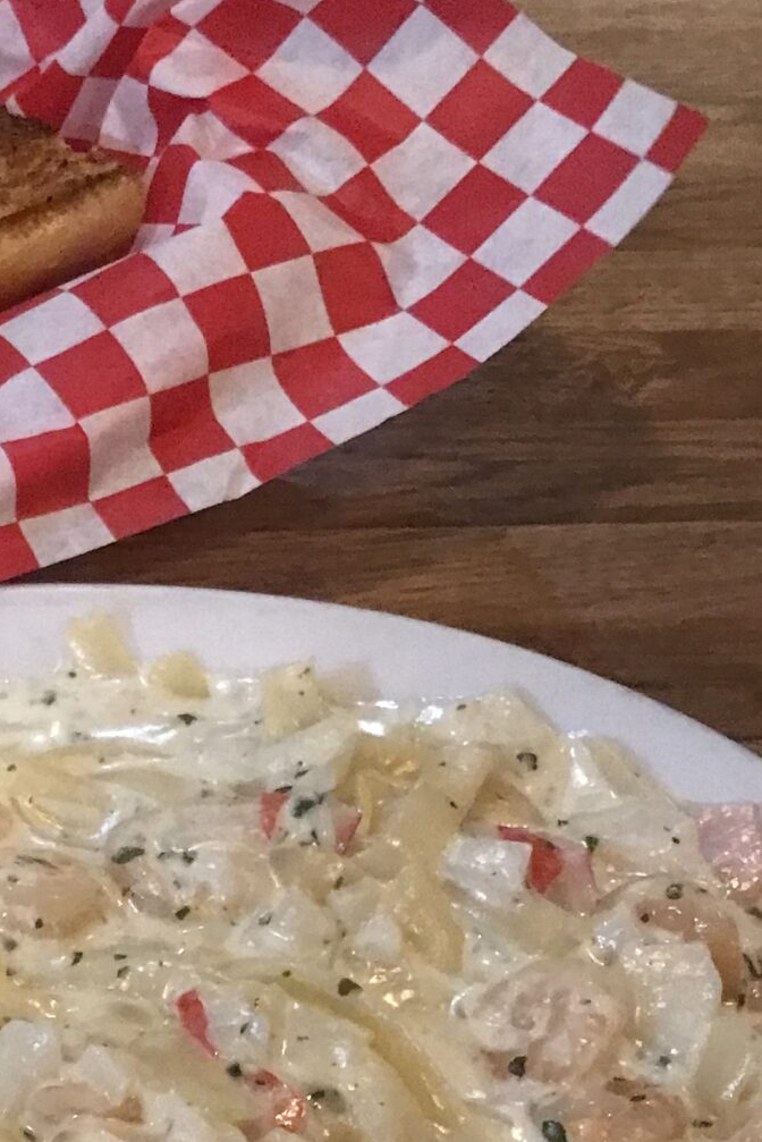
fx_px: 2348
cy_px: 982
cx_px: -126
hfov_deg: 17.6
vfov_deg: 26.6
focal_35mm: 74
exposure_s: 1/6
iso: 80
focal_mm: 3.99
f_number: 1.8
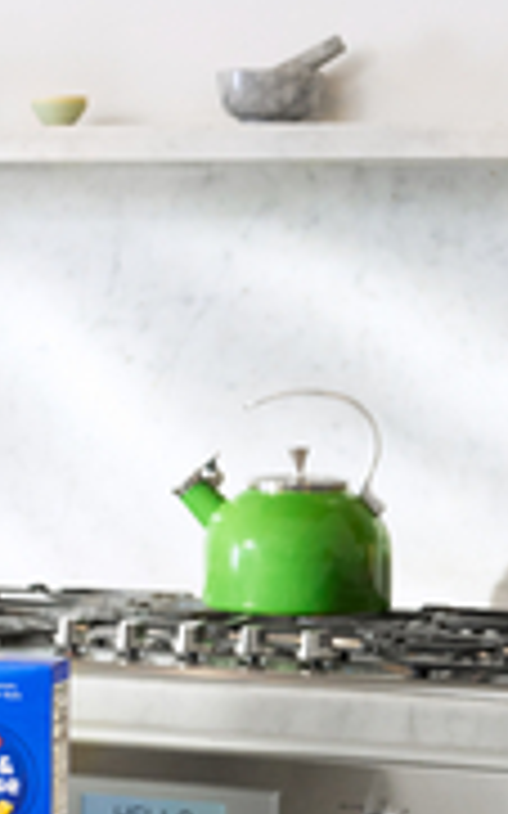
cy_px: 319
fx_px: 3747
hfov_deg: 7.4
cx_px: -625
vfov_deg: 12.4
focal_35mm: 169
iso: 2000
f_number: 7.1
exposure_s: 1/100
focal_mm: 50
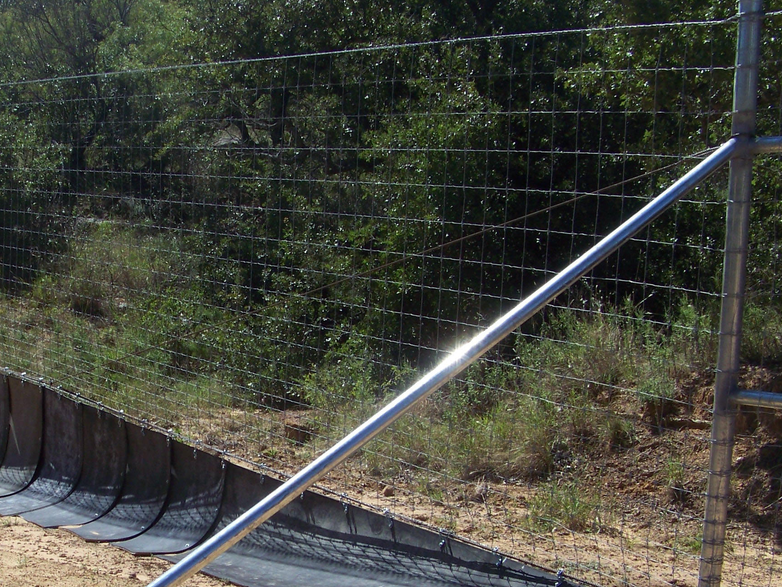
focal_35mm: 68
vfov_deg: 21.4
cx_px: 212
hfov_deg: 28.2
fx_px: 1536
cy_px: 433
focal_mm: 5.85
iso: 68
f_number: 4
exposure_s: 1/800
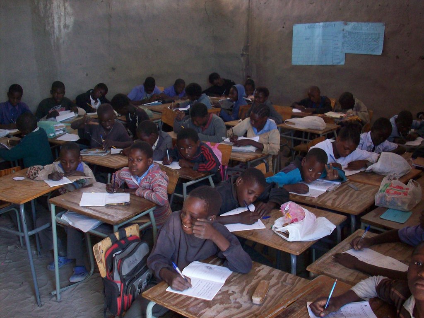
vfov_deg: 38.7
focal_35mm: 37
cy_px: 159
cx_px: 212
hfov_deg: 50.1
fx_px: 453
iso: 160
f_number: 2.8
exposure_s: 1/24.8
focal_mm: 6.2
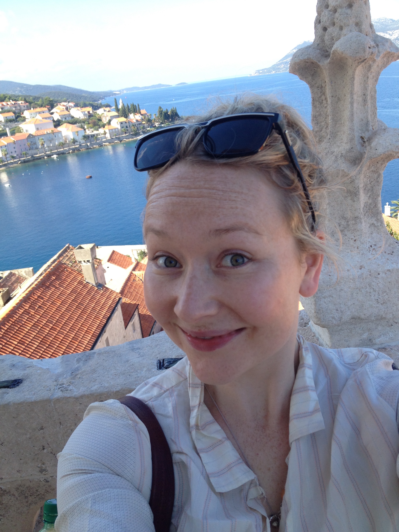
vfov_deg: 52.6
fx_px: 538
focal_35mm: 35
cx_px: 200
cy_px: 266
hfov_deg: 40.7
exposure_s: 1/464
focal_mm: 4.28
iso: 50
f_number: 2.4
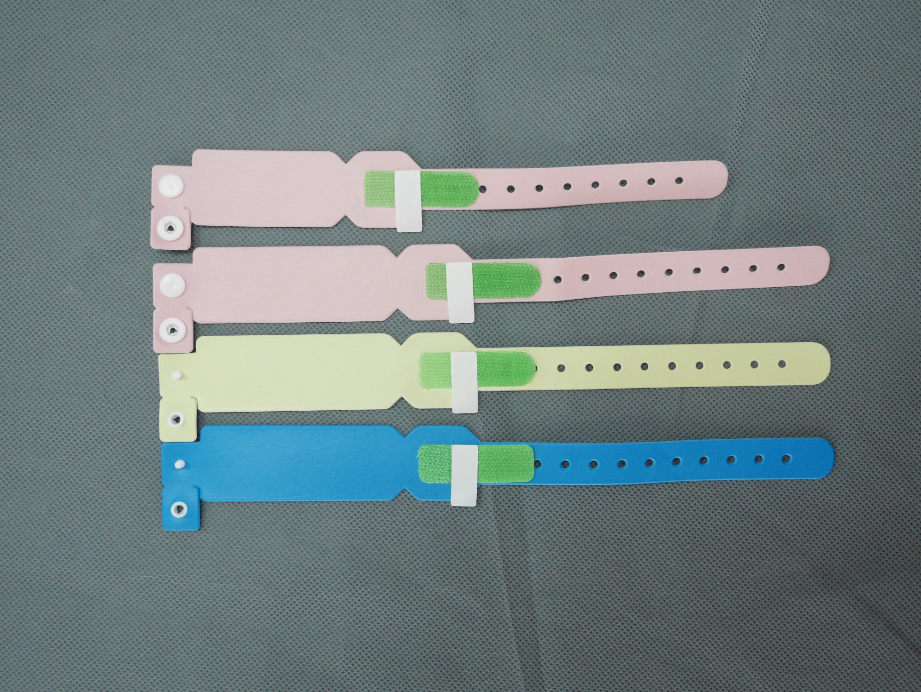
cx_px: 460
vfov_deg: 39.7
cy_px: 346
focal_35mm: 36
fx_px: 958
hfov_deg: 51.3
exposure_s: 1/60
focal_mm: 18
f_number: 2.8
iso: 1600
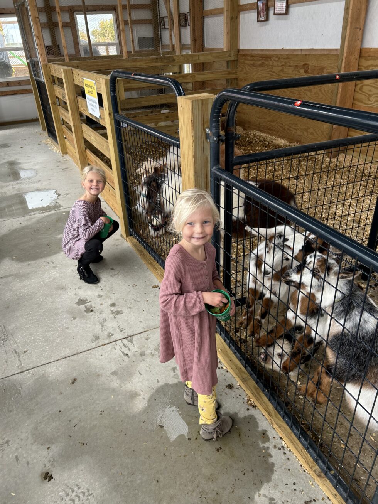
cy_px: 252
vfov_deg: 67.3
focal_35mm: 26
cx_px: 189
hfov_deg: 53.1
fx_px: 379
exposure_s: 1/121
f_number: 1.5
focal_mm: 5.7
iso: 32
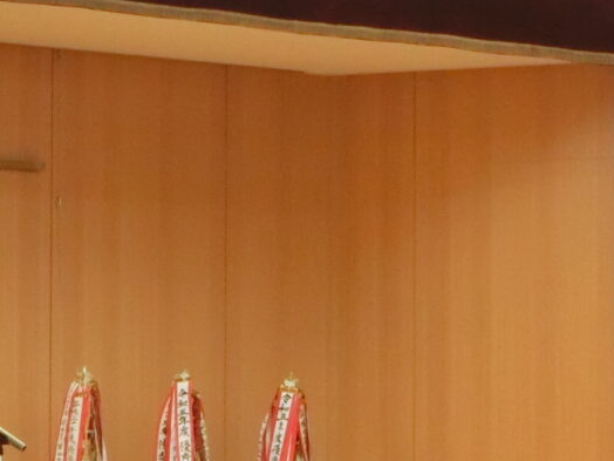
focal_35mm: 205
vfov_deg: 7.2
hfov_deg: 9.6
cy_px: 406
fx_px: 3636
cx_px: 55
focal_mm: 12.4
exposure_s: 1/60
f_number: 5.2
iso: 800
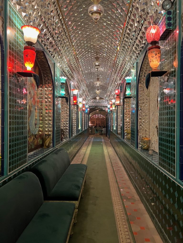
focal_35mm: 26
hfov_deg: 53.1
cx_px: 92
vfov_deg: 67.3
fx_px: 183
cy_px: 122
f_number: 1.5
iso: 400
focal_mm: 5.7
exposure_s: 1/50
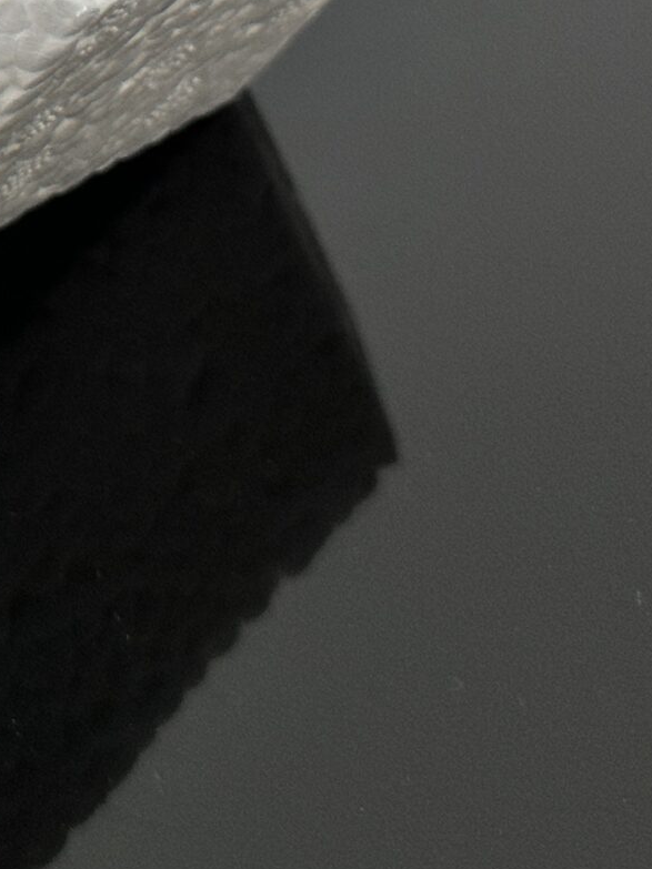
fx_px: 3944
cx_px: -726
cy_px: -163
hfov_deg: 8.8
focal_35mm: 157
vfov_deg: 12.3
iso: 100
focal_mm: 6.86
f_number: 1.78
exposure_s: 1/60
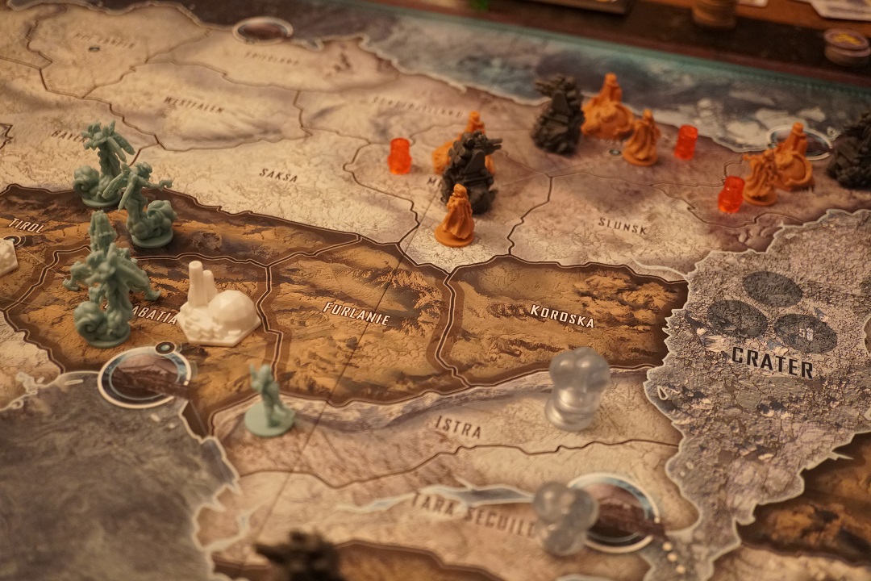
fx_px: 1089
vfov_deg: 29.9
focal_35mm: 45
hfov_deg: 43.6
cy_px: 290
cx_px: 436
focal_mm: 30
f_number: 3.5
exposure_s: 1/60
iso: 1600
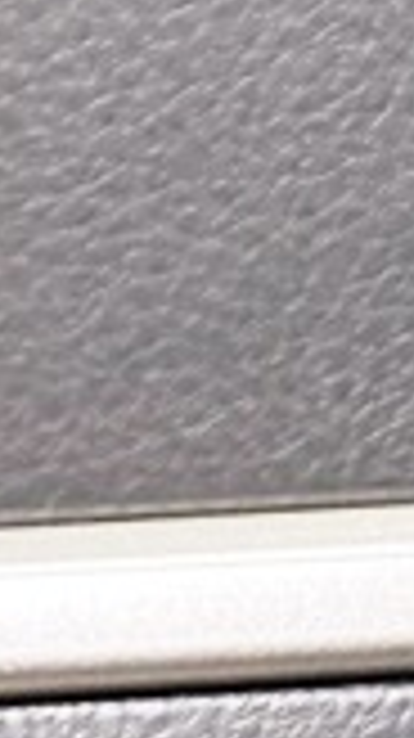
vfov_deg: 6.5
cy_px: 1192
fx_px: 6375
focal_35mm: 326
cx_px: 1534
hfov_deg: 3.6
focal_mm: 6.86
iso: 640
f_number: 1.78
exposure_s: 1/24
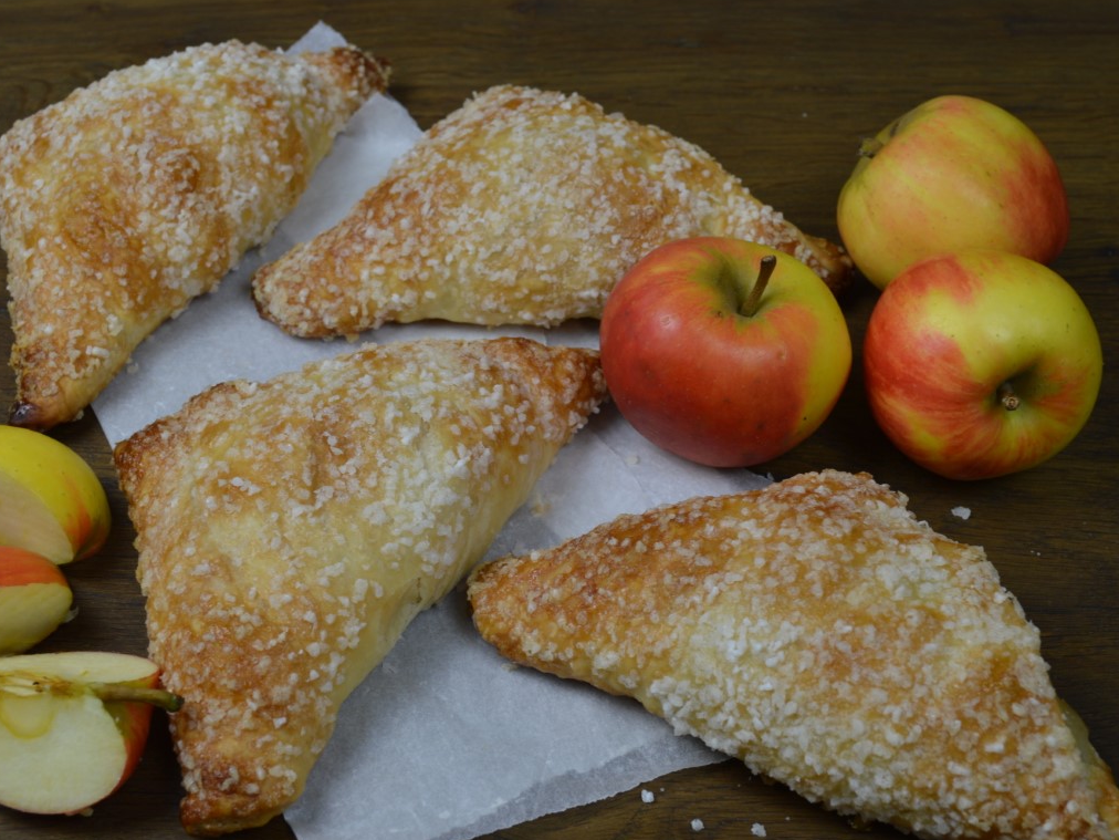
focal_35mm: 58
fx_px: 1860
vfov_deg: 25.4
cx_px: 538
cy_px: 419
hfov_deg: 33.5
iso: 100
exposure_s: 1/13
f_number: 8
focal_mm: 35
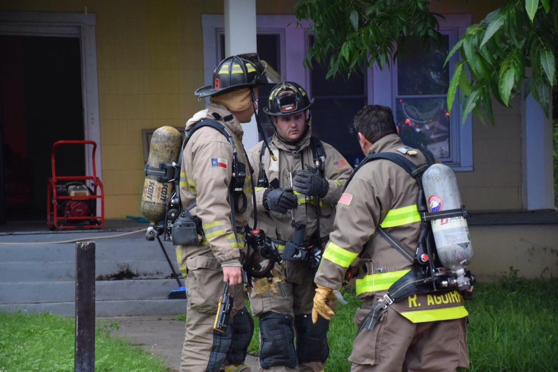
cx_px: 279
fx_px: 1860
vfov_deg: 11.4
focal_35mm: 120
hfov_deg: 17.1
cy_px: 186
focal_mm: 80
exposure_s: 1/500
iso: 2200
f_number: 5.3
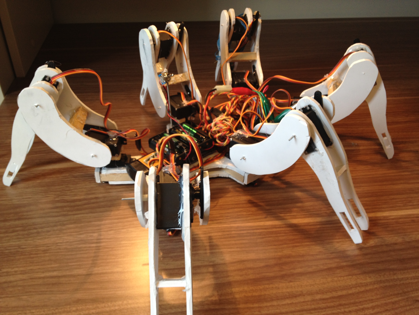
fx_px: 424
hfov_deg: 52.6
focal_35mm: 35
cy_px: 158
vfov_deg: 40.7
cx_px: 210
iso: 80
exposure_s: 1/24
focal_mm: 4.28
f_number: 2.4
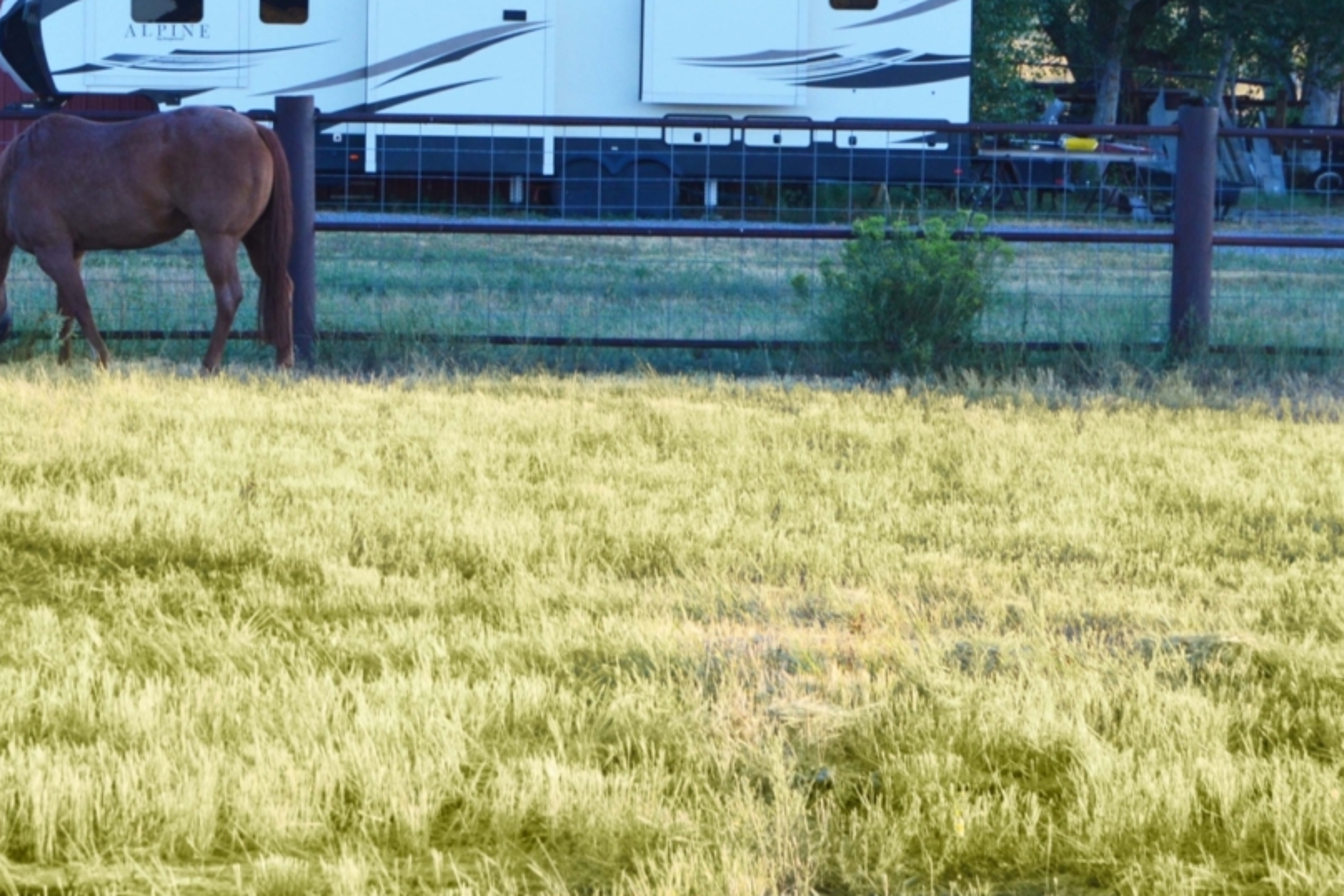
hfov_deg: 13.0
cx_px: 127
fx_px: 5859
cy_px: 340
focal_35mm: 157
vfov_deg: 8.7
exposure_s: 1/80
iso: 400
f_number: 8
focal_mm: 55
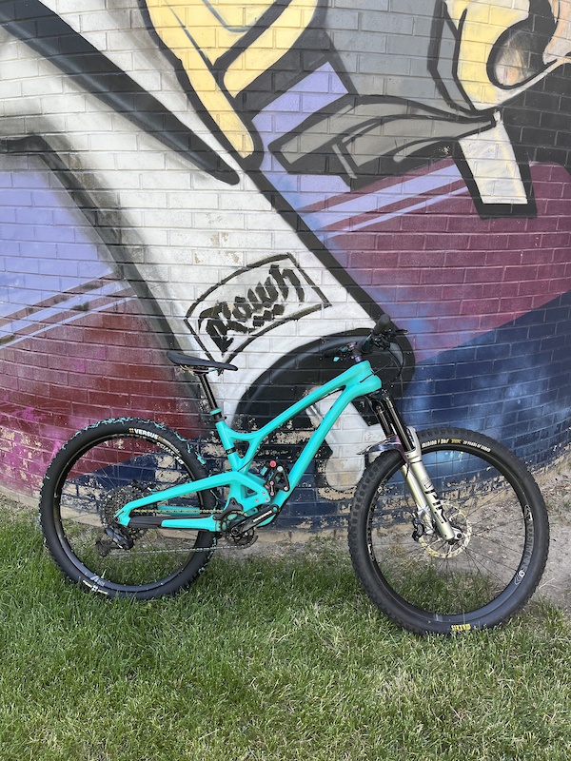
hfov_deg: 53.1
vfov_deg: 67.3
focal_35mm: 26
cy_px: 380
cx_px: 286
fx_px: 572
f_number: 1.6
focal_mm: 5.1
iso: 50
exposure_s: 1/374
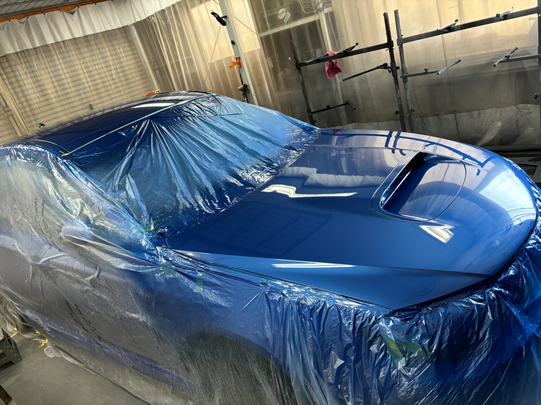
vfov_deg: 53.1
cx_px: 270
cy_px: 202
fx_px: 406
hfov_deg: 67.3
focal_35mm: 26
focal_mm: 5.96
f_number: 1.6
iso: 200
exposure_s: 1/60
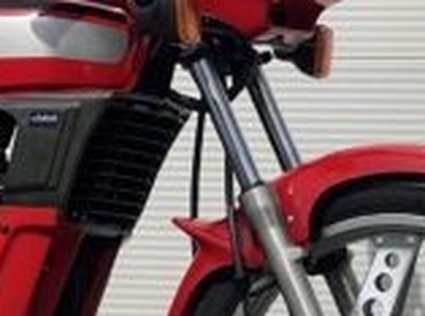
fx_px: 3614
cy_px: 68
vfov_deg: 5.0
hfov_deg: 6.7
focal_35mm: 295
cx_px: -70
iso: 32
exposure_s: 1/1553
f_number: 2.8
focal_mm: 9
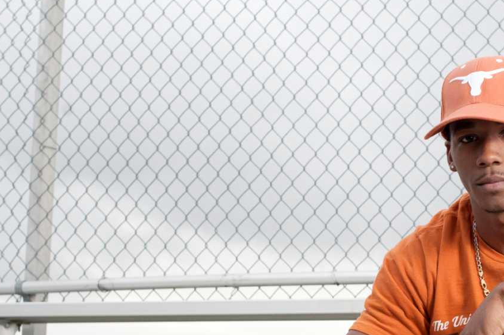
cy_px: 266
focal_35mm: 121
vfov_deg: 11.3
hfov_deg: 16.9
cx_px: 363
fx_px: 1693
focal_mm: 50
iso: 400
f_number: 6.3
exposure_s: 1/250
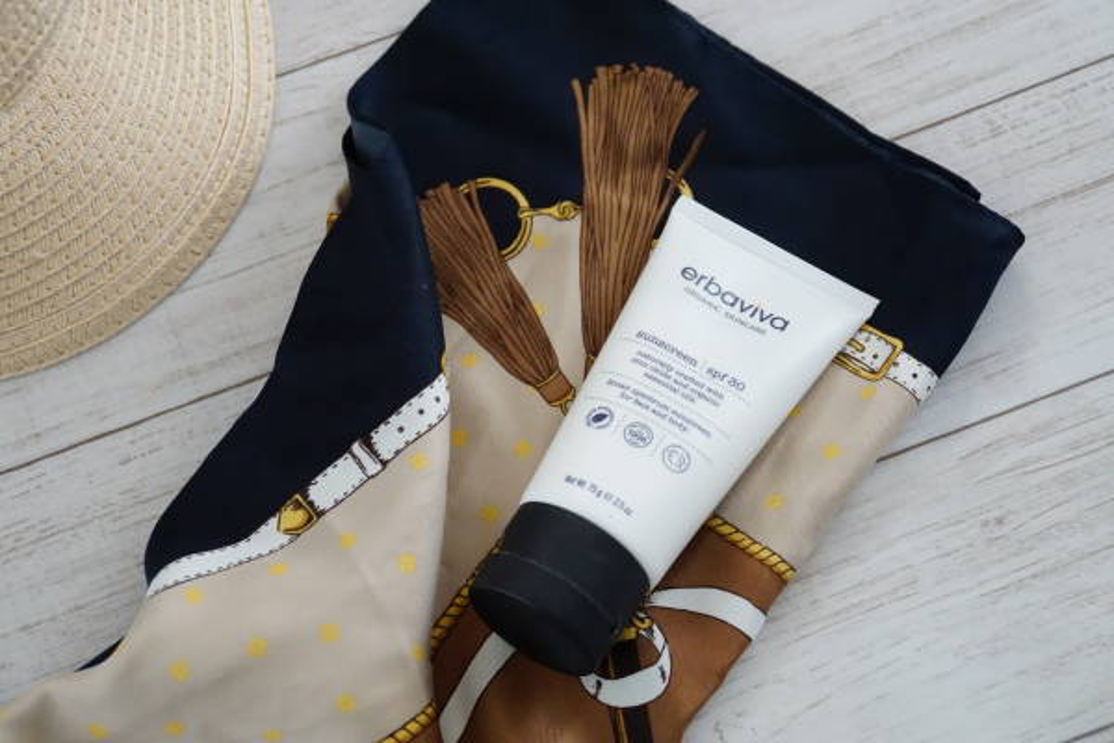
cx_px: 557
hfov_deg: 27.0
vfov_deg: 18.2
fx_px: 2321
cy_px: 372
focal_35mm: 75
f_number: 5.6
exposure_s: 1/100
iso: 4000
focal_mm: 50
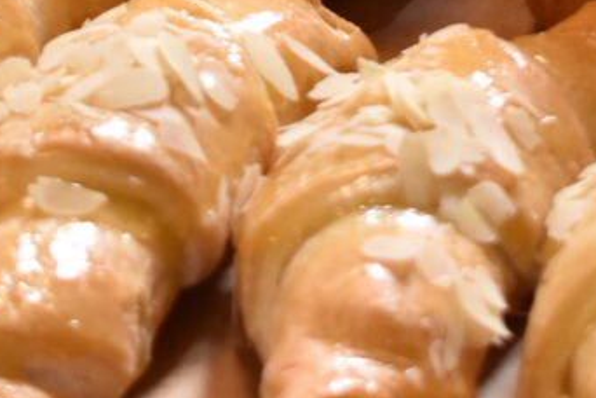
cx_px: 141
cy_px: -496
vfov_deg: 5.2
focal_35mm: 256
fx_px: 4238
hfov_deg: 8.0
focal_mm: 38
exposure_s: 1/100
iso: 1250
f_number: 5.6
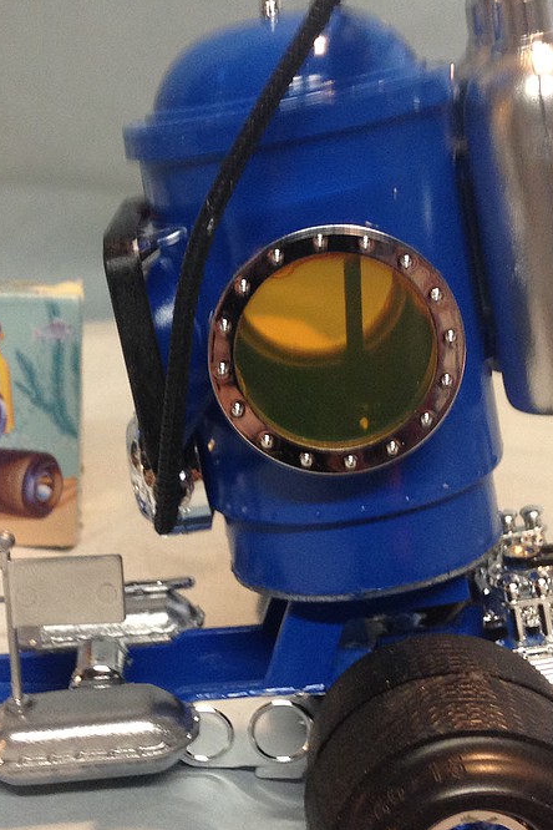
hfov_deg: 20.5
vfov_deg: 30.5
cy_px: 354
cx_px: 146
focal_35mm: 66
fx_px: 1521
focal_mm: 4.12
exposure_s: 1/20
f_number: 2.4
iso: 125
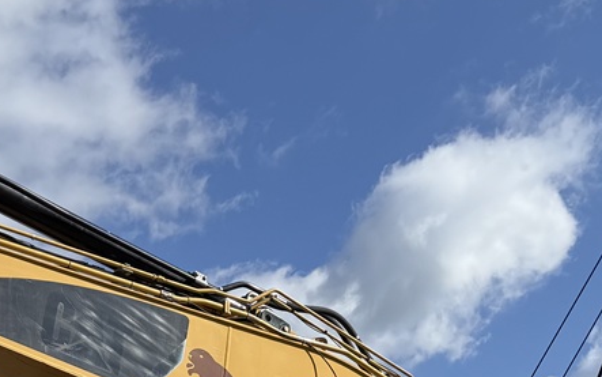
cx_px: 279
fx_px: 1345
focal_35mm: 82
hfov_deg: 25.2
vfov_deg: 14.5
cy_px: 616
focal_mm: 6.76
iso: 80
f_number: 1.78
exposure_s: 1/2959
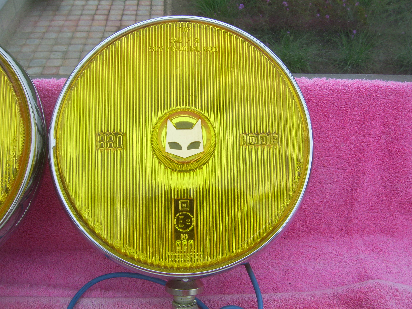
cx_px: 206
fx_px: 452
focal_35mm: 38
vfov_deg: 37.7
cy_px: 154
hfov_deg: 49.0
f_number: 6.4
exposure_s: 1/160
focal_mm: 7.8
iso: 50
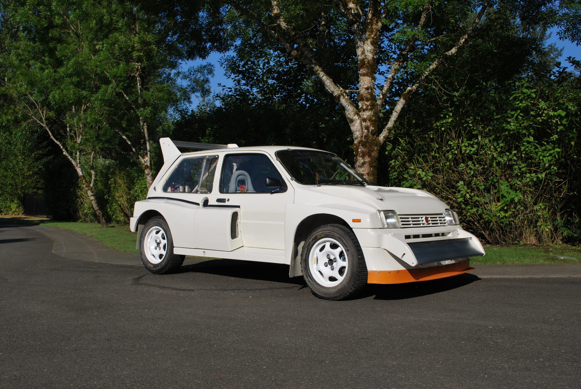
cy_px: 194
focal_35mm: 36
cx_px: 290
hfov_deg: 53.1
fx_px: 582
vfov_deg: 37.0
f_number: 9
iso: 100
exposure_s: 1/320
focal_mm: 24
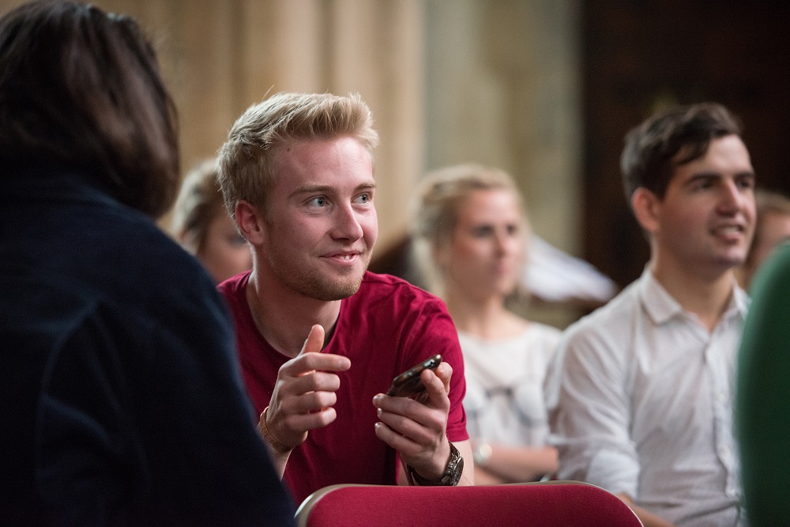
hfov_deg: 12.8
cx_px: 395
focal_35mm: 160
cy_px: 264
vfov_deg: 8.6
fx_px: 3511
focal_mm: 160
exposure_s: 1/200
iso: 6400
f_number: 2.8
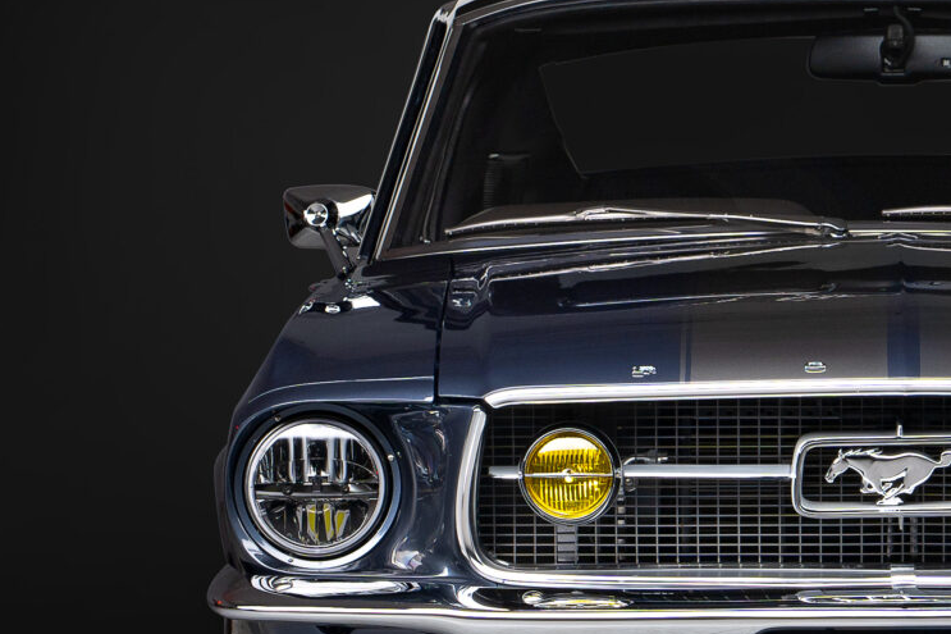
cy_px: 350
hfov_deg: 5.7
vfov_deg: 3.8
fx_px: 9560
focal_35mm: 362
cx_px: 914
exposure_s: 4
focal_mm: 105
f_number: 8
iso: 100
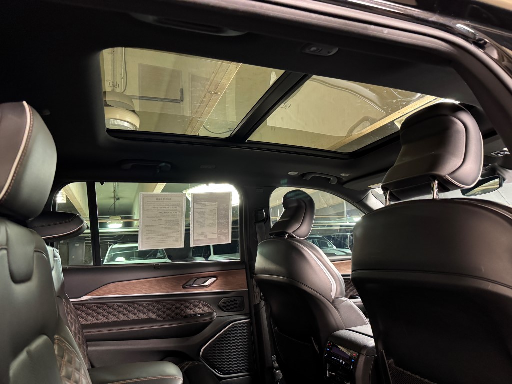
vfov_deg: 56.8
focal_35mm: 24
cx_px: 256
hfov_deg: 71.6
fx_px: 355
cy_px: 192
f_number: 1.78
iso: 800
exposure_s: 1/40
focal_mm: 6.76
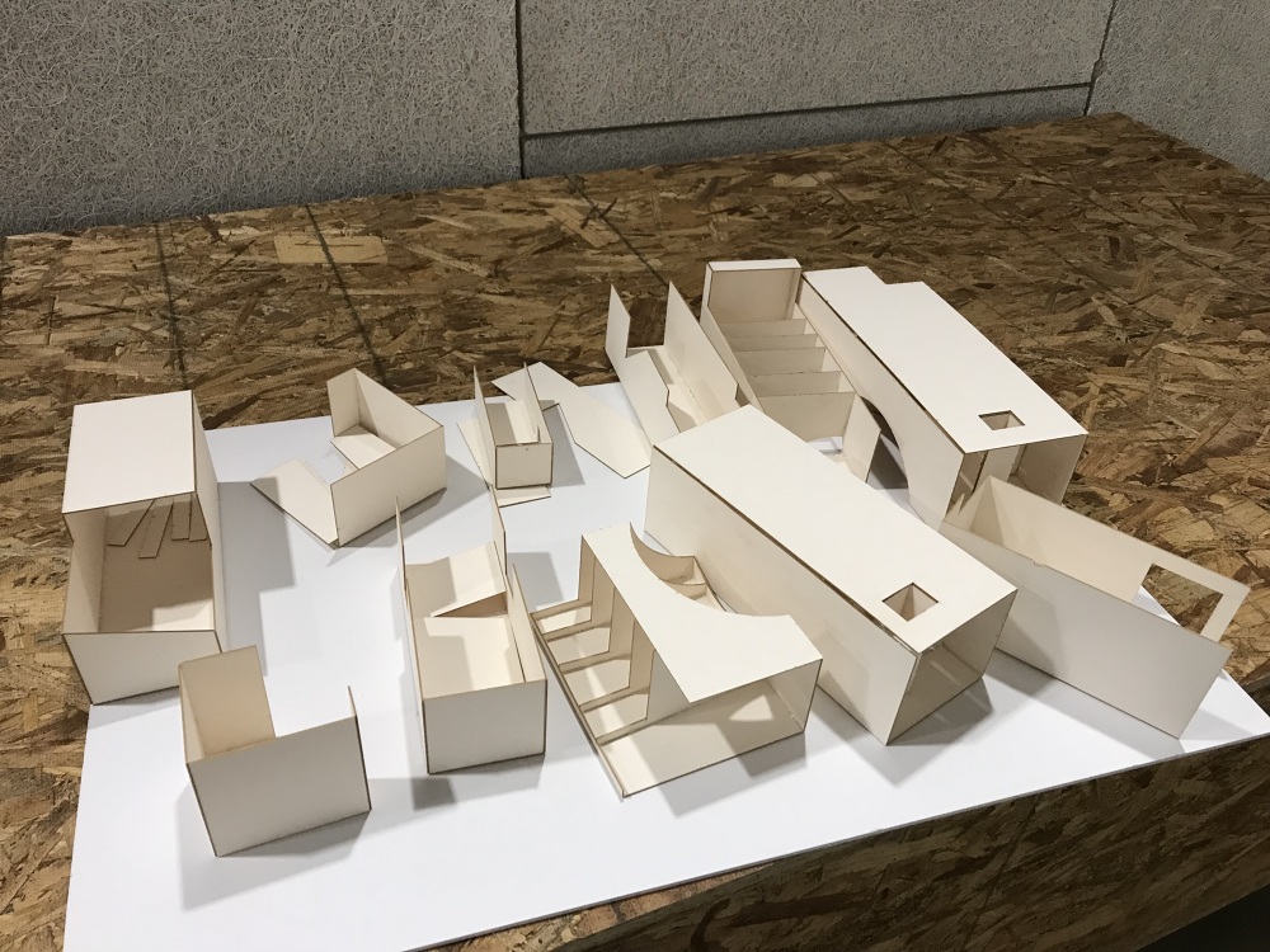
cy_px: 476
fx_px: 1027
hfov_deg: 63.4
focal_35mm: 28
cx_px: 635
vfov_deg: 49.7
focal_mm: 3.99
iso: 40
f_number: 1.8
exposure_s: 1/15
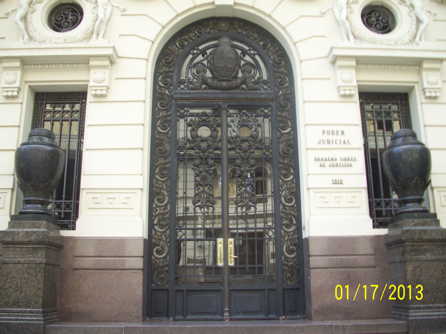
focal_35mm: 34
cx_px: 223
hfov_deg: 54.0
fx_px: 438
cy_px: 167
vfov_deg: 41.8
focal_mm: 5.7
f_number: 2.9
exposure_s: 1/100
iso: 80
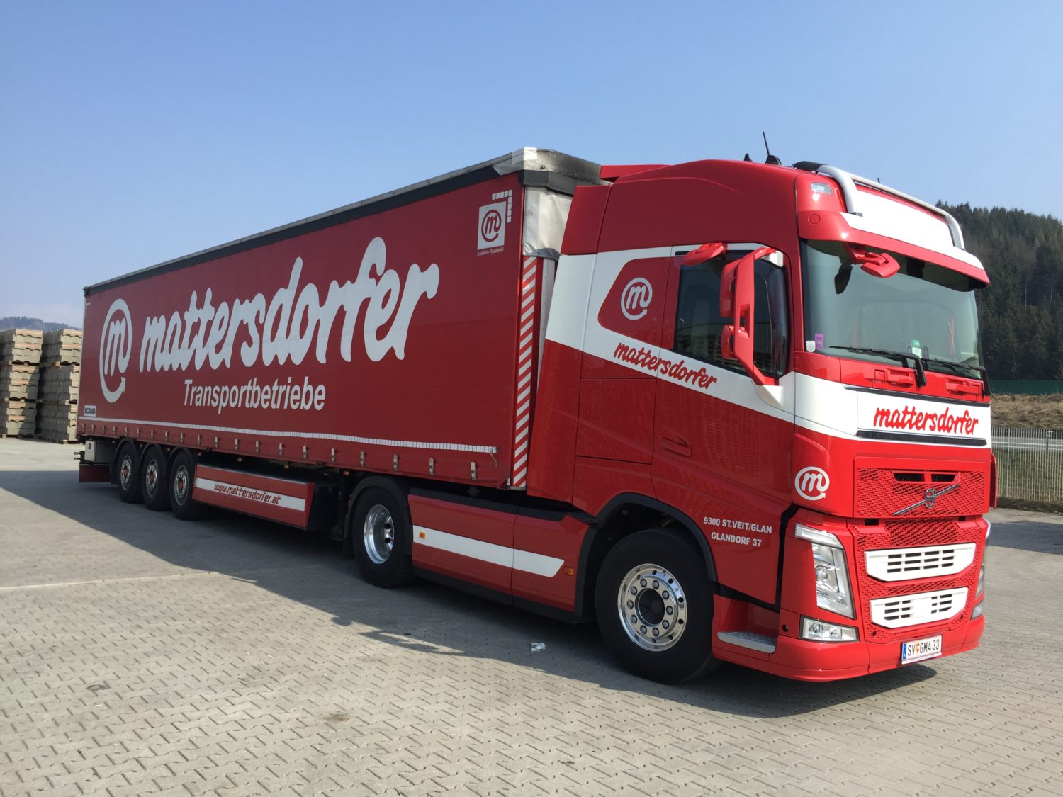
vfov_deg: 48.2
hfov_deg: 61.7
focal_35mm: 29
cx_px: 532
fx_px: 891
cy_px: 398
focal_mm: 4.15
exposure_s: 1/1199
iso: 32
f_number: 2.2
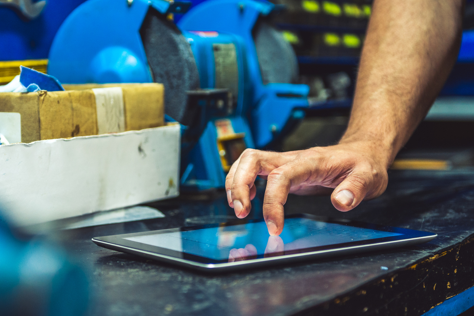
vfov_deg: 14.9
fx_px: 1211
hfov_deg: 22.1
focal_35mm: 92
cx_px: 175
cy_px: 175
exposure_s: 1/80
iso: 640
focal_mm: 60
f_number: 2.8
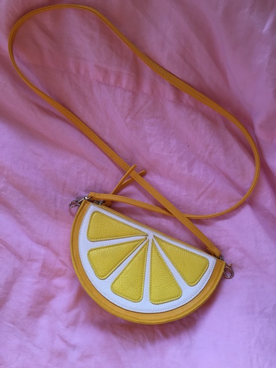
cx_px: 138
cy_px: 184
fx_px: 308
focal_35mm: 29
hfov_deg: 48.2
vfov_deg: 61.7
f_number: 2.2
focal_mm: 4.15
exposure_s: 1/30
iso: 80
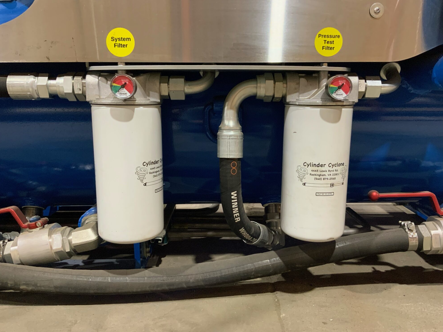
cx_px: 227
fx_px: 384
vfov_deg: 46.8
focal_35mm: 30
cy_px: 164
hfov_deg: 60.0
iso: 250
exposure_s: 1/60
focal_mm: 3
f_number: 1.8
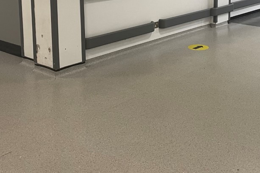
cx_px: 186
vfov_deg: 24.5
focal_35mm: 53
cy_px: 4
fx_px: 383
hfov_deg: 36.9
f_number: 1.6
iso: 125
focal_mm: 4.2
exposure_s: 1/63
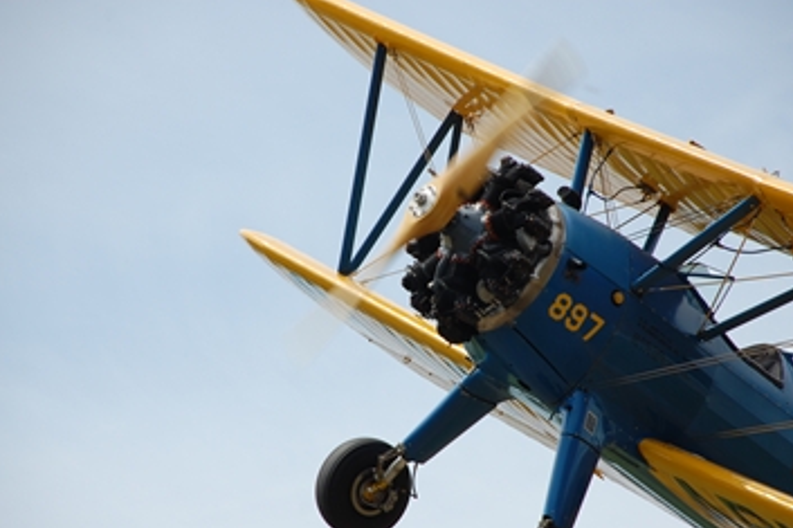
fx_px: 5429
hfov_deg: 8.4
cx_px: 416
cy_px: 319
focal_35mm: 247
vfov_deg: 5.6
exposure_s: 1/500
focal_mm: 135
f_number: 5.6
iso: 200
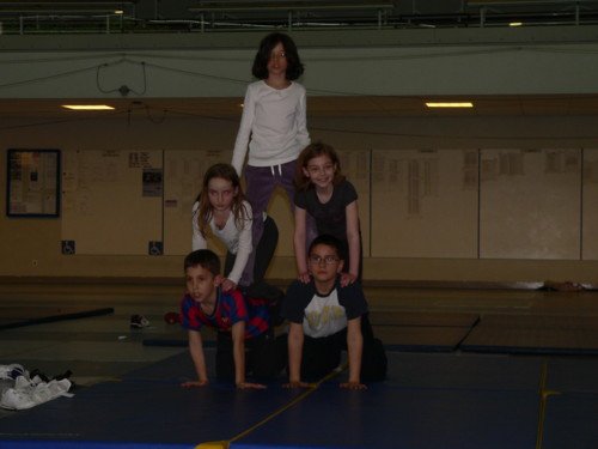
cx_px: 299
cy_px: 224
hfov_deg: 23.0
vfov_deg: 17.4
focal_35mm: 85
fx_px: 1468
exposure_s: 1/60
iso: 100
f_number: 2.8
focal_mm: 14.2
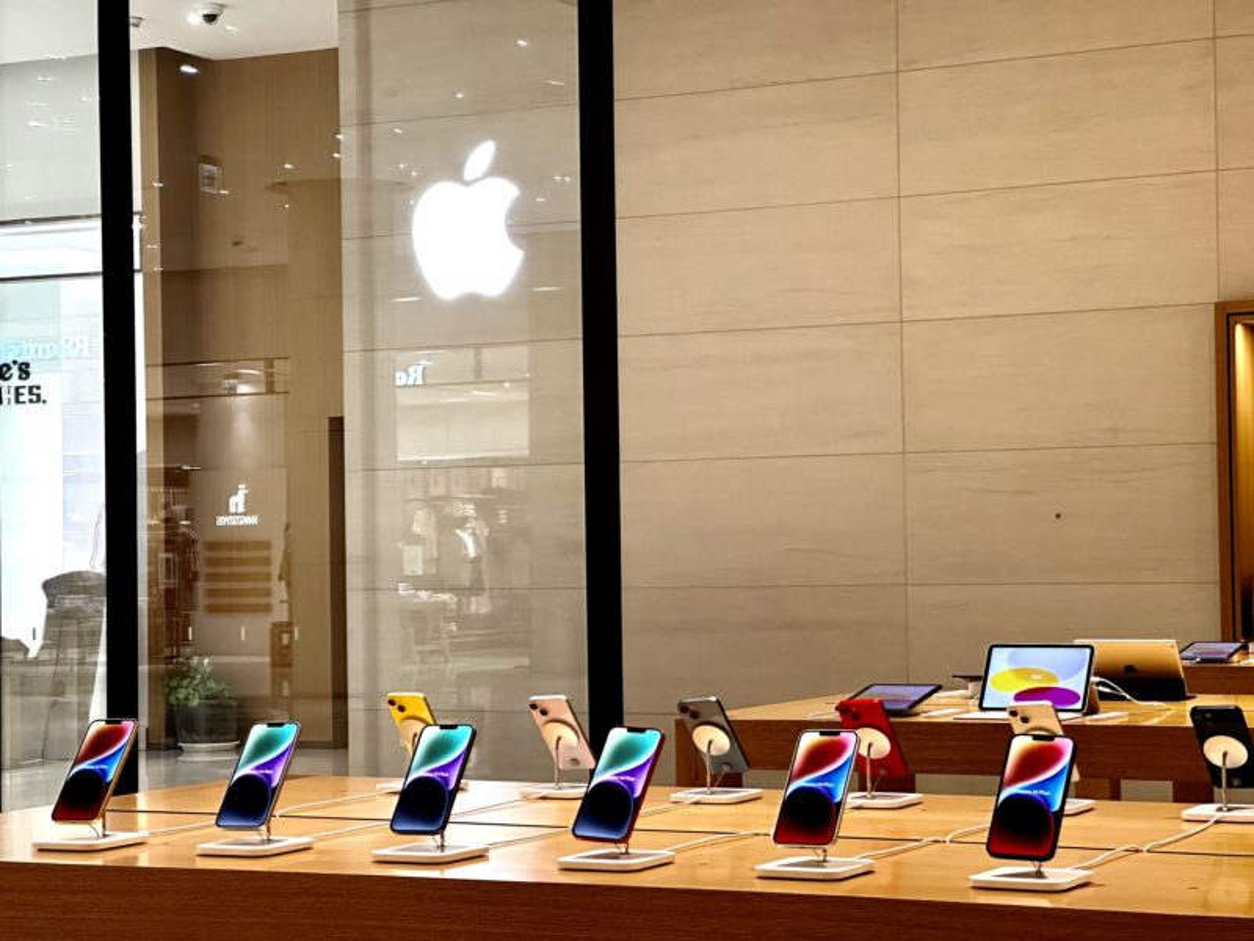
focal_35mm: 77
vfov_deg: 19.1
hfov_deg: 25.3
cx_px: 627
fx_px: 2789
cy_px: 470
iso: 250
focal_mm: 9
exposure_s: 1/100
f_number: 2.8
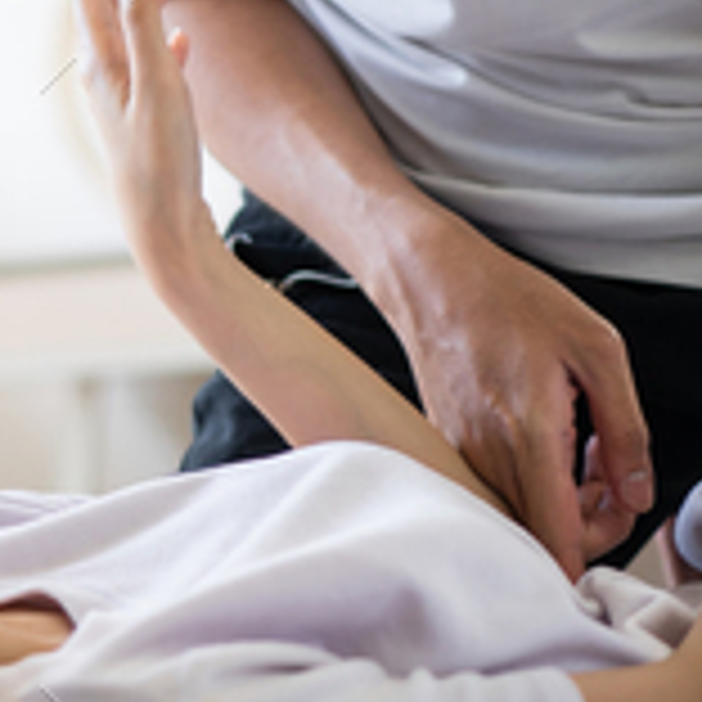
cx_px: -279
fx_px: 4061
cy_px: -79
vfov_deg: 9.8
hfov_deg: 9.7
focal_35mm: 177
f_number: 2
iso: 320
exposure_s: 1/400
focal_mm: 55
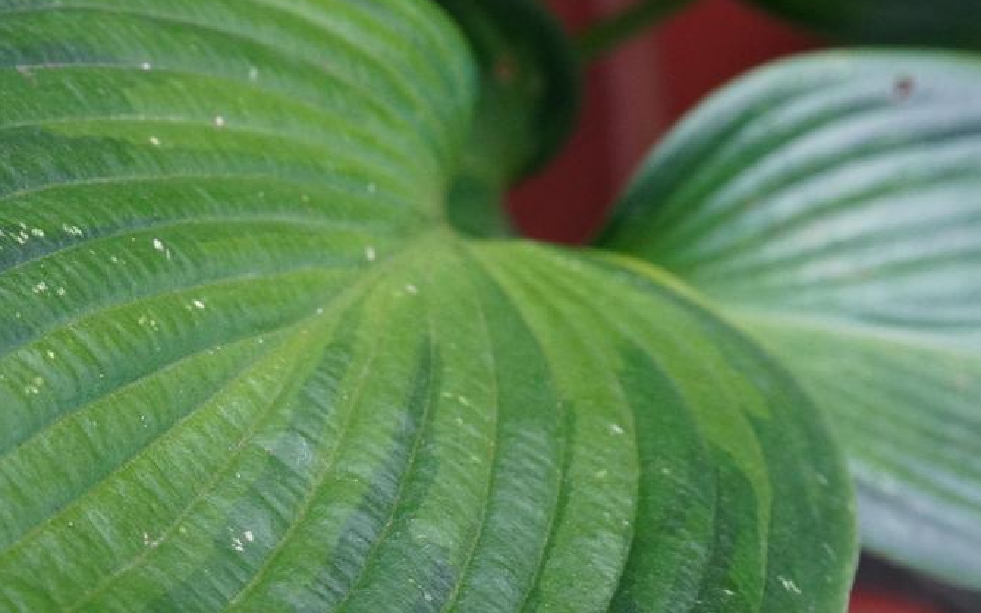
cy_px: 375
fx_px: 1711
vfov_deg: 20.3
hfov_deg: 31.5
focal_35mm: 64
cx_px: 258
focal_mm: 28
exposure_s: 1/50
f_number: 11
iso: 3200
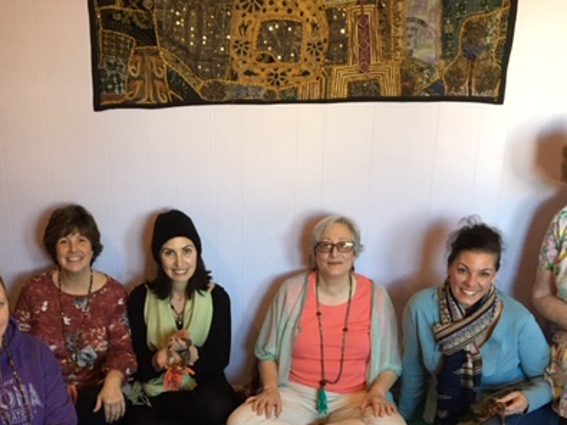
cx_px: 205
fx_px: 770
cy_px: 327
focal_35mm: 47
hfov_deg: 40.1
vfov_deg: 30.3
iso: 200
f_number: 2.2
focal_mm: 4.15
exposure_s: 1/24
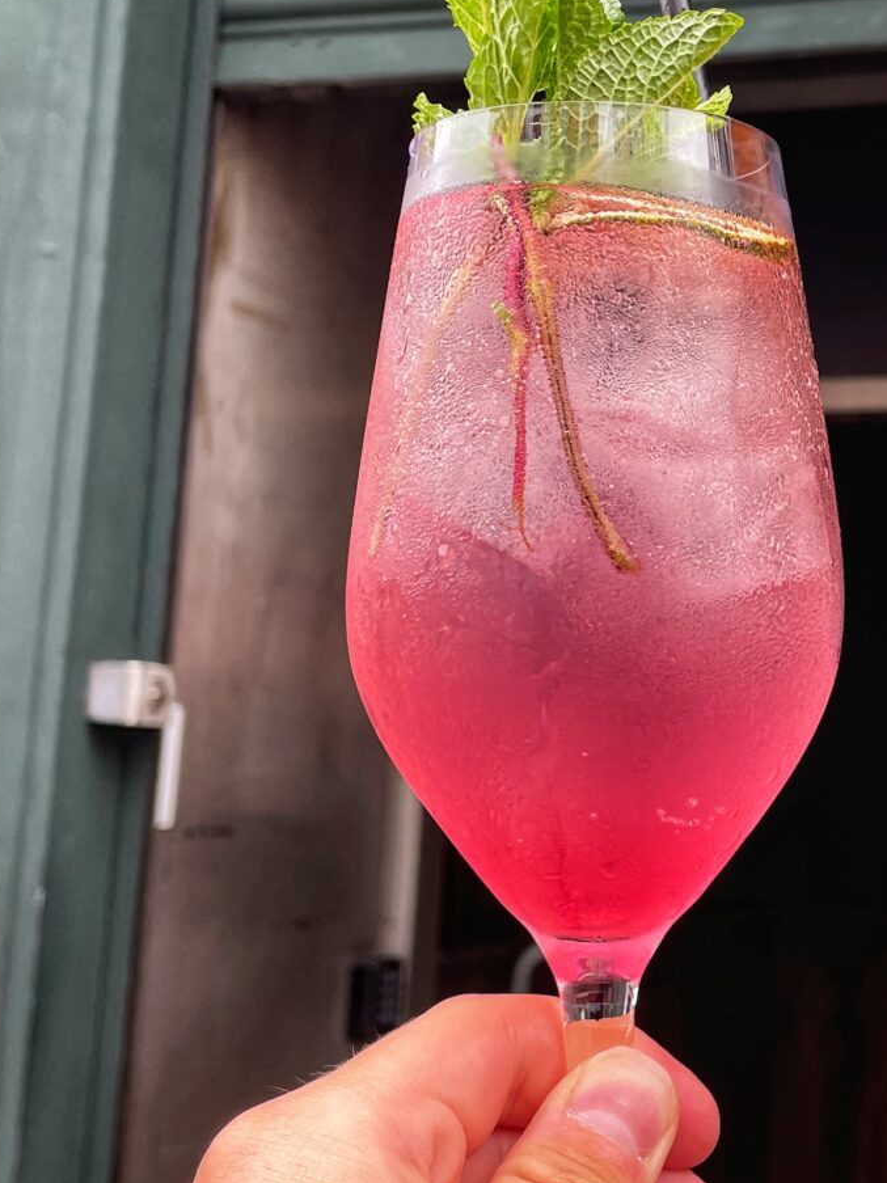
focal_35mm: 59
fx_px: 2016
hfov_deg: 24.1
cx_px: 798
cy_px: 485
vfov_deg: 32.6
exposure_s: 1/121
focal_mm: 4.2
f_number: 1.6
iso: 32
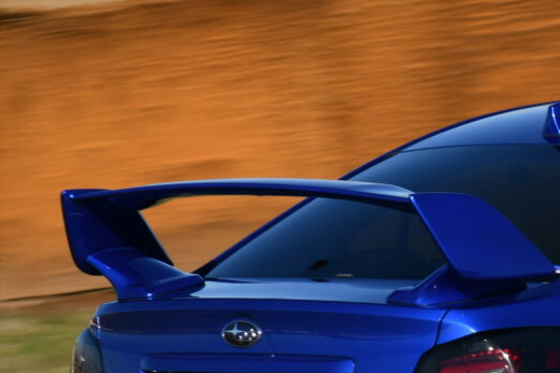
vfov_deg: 0.7
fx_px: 30689
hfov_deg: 1.0
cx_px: 887
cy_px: 222
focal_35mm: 1973
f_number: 14
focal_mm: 500
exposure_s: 1/200
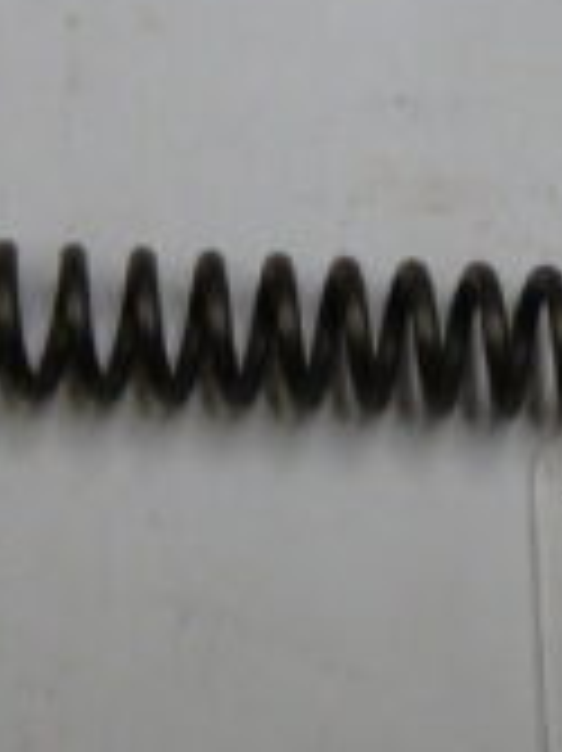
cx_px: 544
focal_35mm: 90
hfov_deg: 16.1
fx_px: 1951
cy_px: 405
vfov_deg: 21.8
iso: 160
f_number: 3.3
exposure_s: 1/30
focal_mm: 4.1
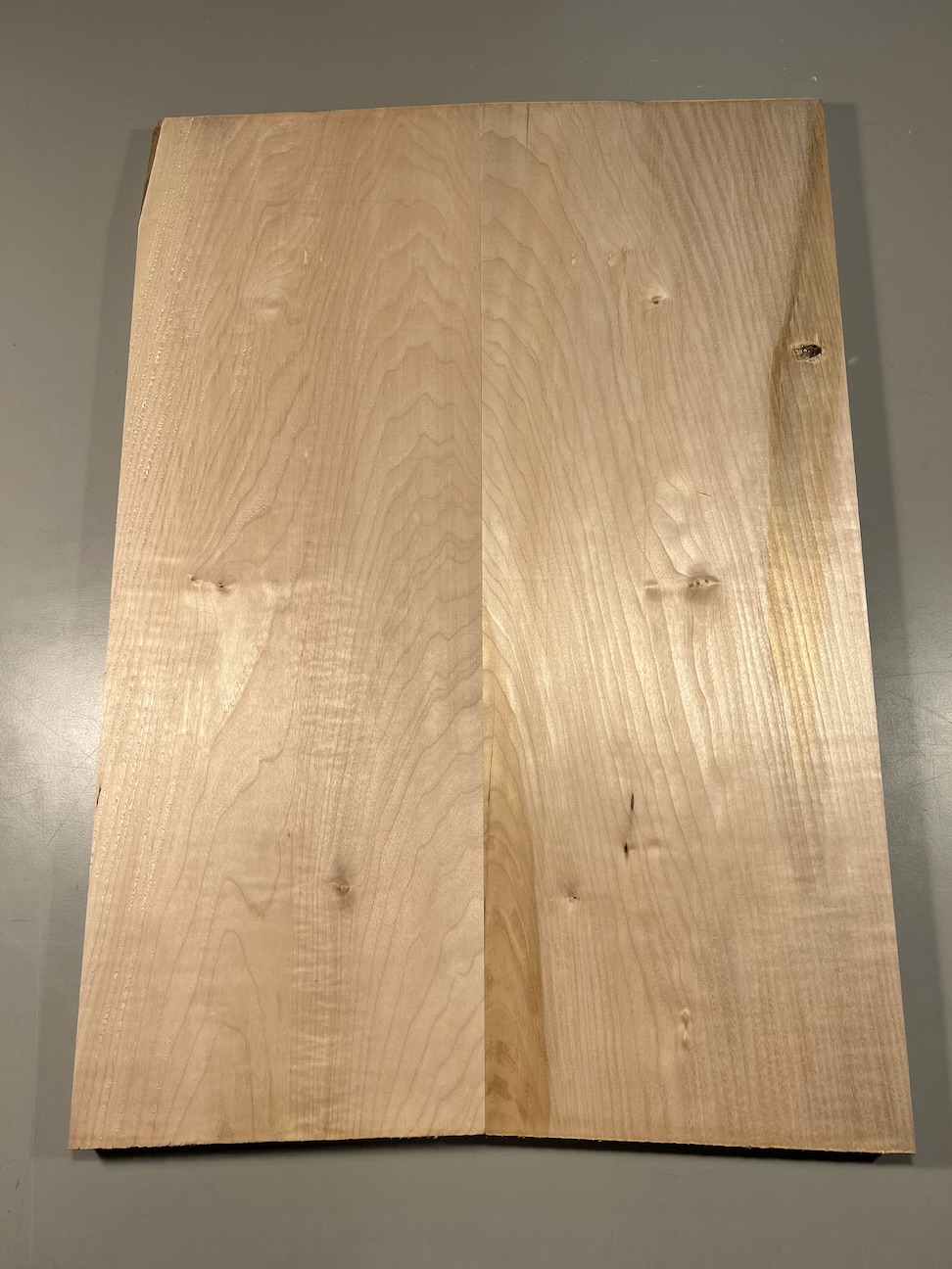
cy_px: 634
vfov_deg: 67.3
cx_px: 476
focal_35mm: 26
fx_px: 953
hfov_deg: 53.1
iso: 40
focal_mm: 5.7
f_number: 1.5
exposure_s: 1/209
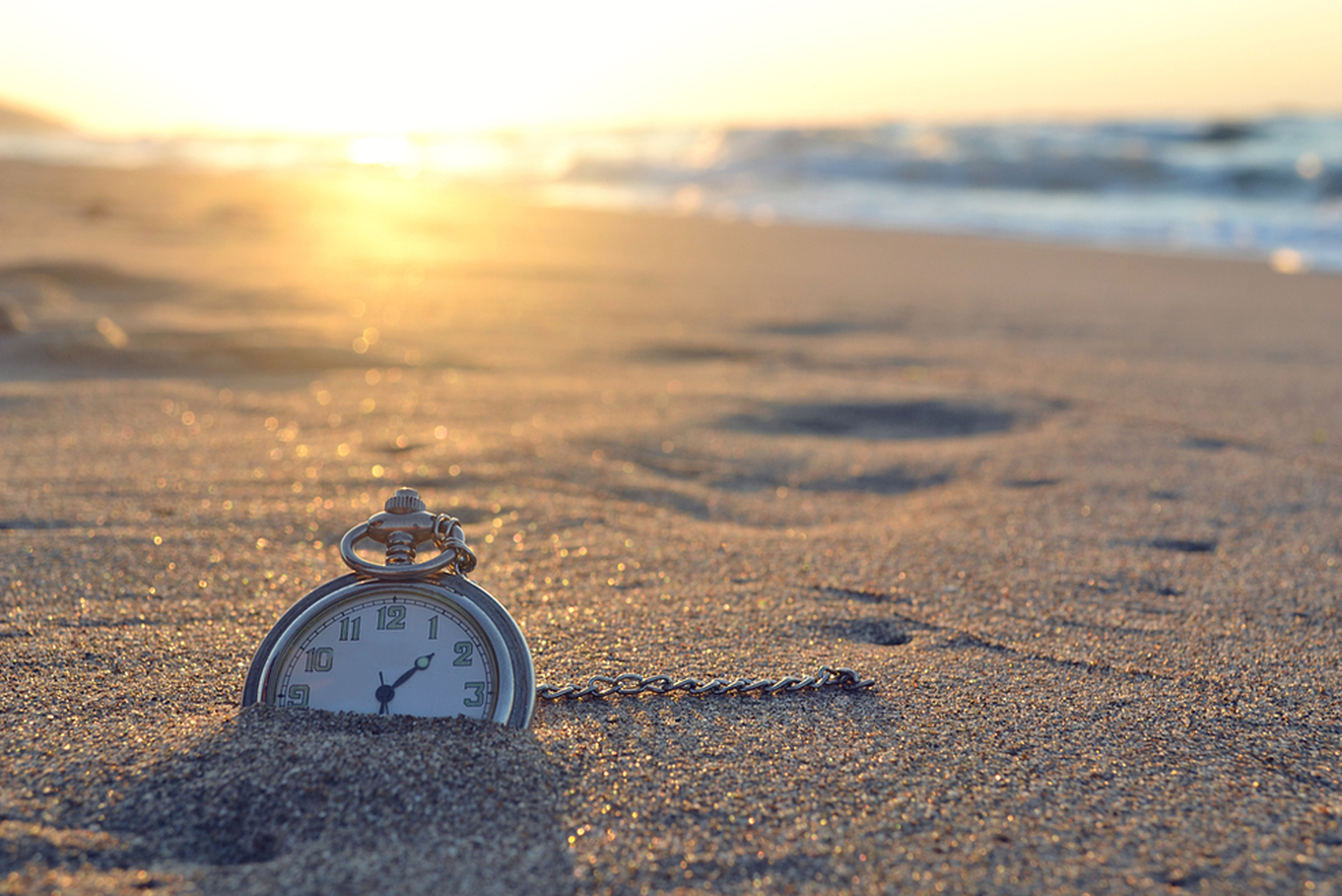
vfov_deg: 25.8
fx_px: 1958
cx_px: 671
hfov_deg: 37.8
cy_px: 448
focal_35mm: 52
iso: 100
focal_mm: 35
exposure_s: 1/50
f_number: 9
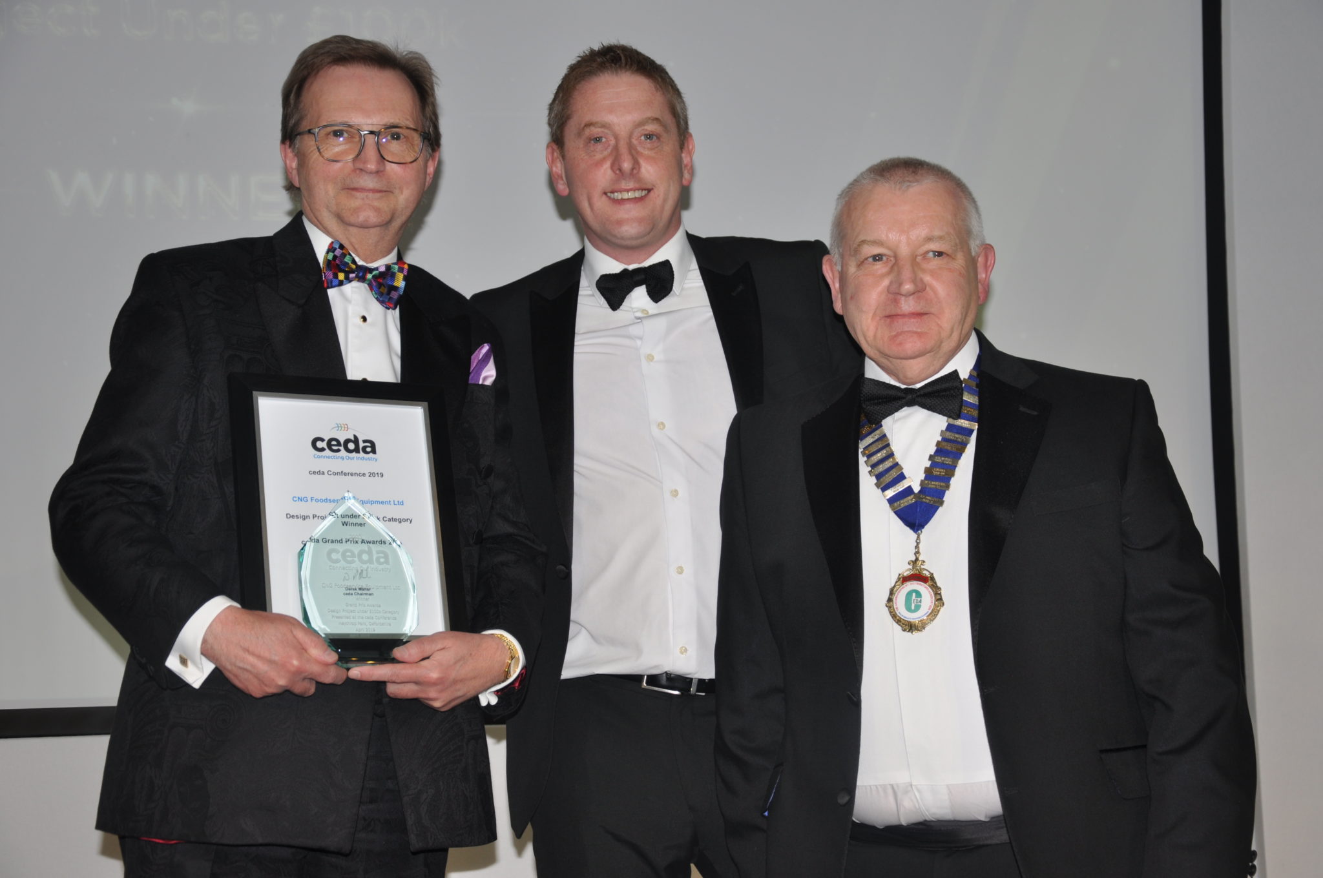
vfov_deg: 23.7
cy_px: 439
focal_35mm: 57
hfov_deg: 35.1
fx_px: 2092
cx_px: 662
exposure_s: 1/60
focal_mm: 38
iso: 200
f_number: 4.5
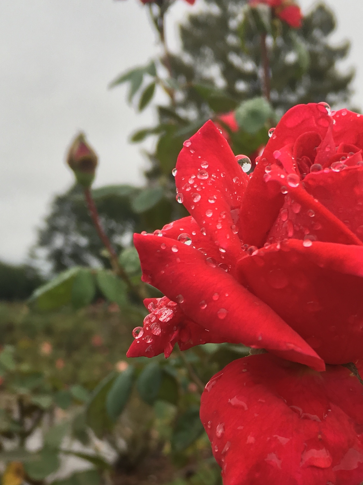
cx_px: 288
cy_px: 391
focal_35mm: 59
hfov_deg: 24.4
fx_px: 825
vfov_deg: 31.8
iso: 25
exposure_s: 1/330
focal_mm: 4.15
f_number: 2.2
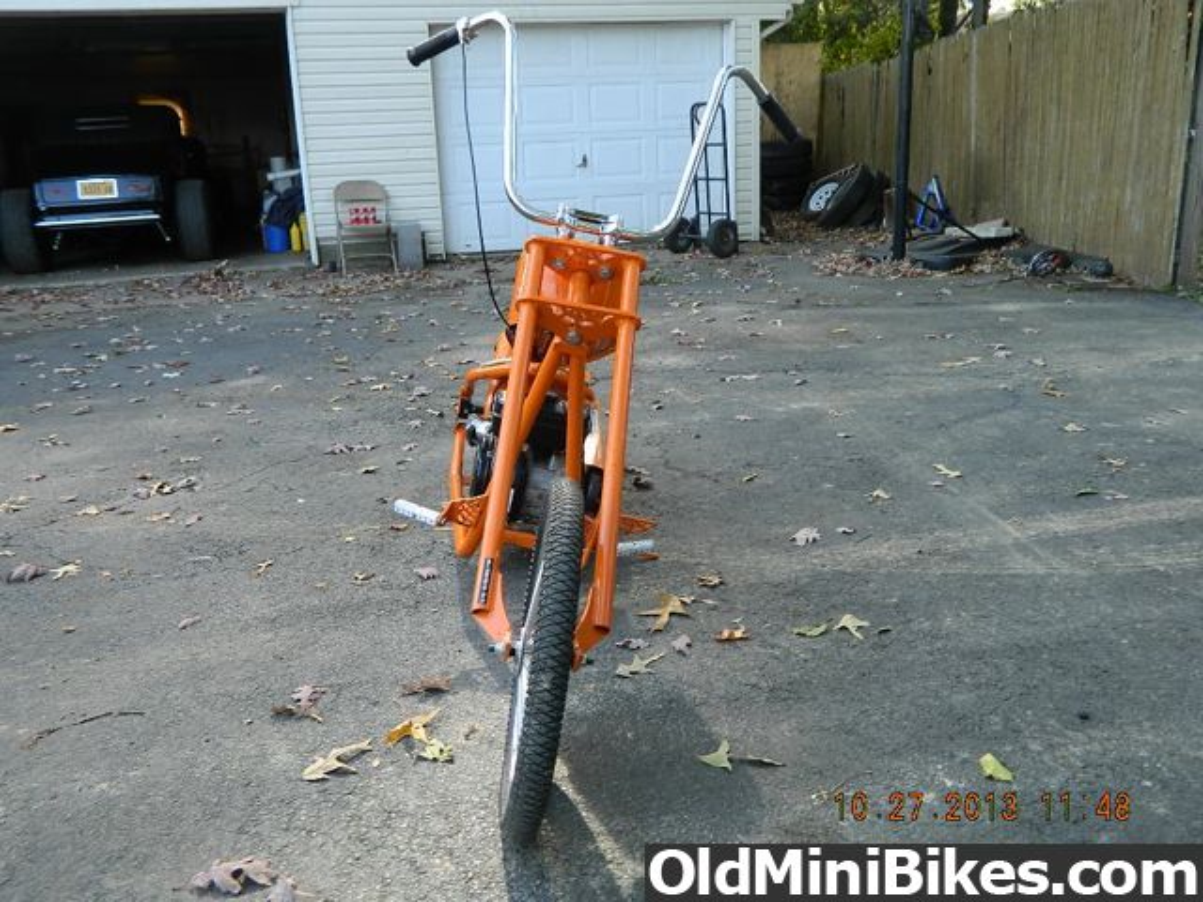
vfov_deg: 45.4
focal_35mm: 31
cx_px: 602
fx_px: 1077
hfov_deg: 58.4
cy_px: 451
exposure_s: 1/60
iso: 80
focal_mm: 5.6
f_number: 3.2
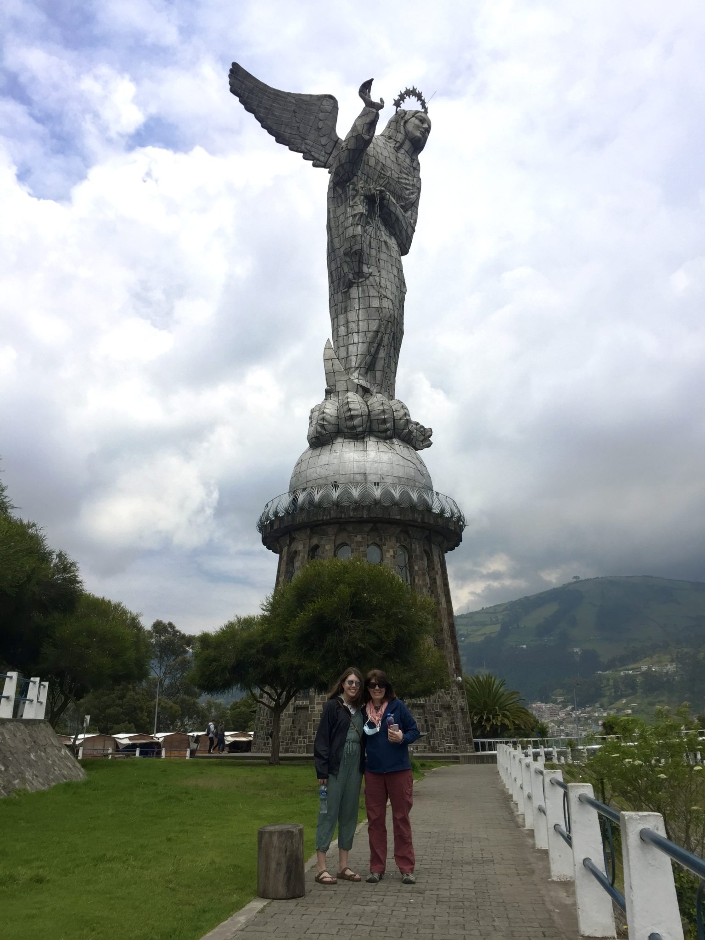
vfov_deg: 61.7
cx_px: 352
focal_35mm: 29
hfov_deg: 48.2
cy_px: 470
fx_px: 787
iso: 32
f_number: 2.2
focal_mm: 4.15
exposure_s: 1/1276
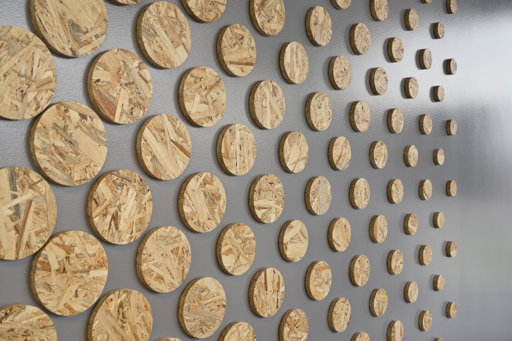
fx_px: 611
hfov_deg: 45.5
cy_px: 170
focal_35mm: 43
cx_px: 256
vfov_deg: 31.1
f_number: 11
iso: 100
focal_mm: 43
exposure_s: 1/4
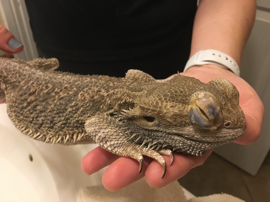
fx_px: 226
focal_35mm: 29
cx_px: 135
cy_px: 101
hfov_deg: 61.7
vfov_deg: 48.2
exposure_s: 1/30
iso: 160
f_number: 2.2
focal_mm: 4.15
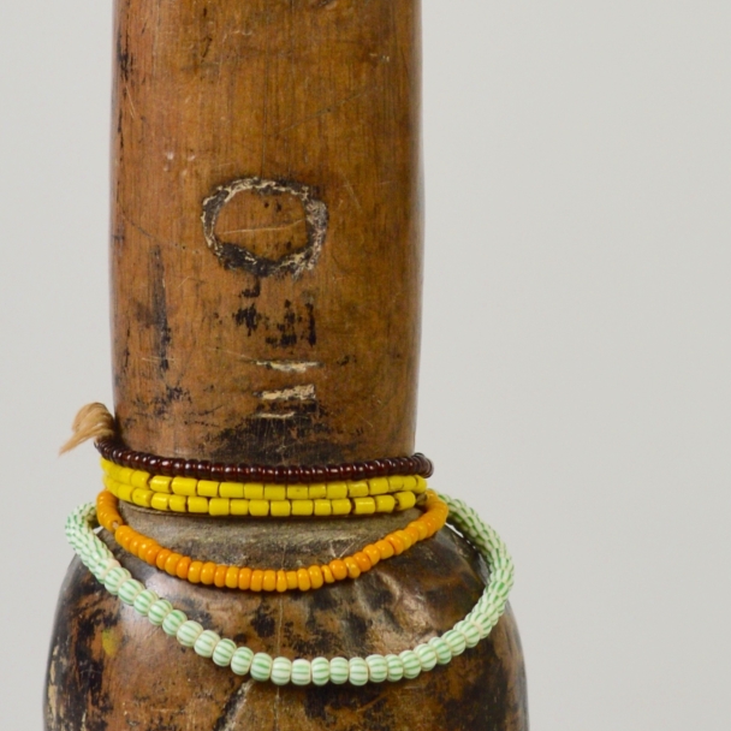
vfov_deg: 6.5
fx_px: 6403
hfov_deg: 6.5
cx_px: 268
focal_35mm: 268
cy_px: -303
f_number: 4
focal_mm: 50
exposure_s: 1/40
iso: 100
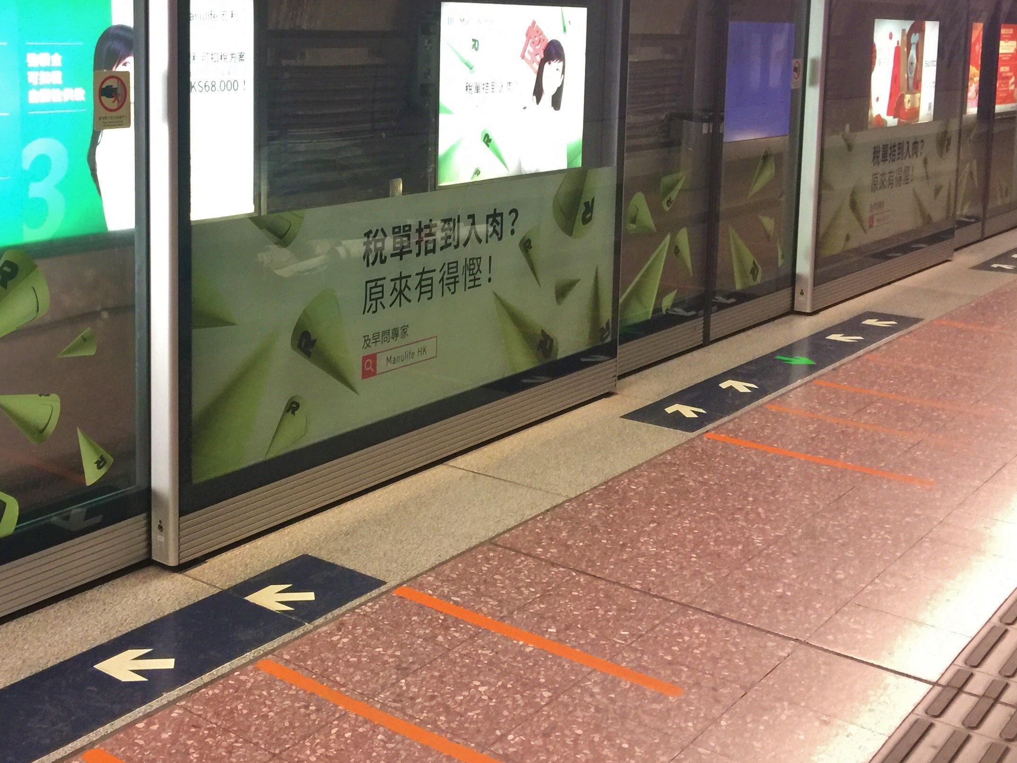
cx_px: 333
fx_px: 1293
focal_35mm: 44
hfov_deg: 42.3
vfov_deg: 32.4
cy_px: 219
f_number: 2.2
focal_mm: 4.15
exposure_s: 1/17
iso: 125
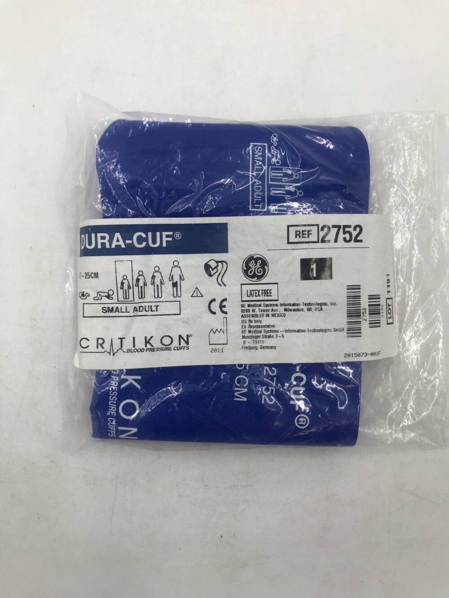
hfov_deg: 49.8
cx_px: 224
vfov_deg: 63.4
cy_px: 299
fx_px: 484
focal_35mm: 28
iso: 20
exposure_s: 1/180
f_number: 1.8
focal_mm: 3.99
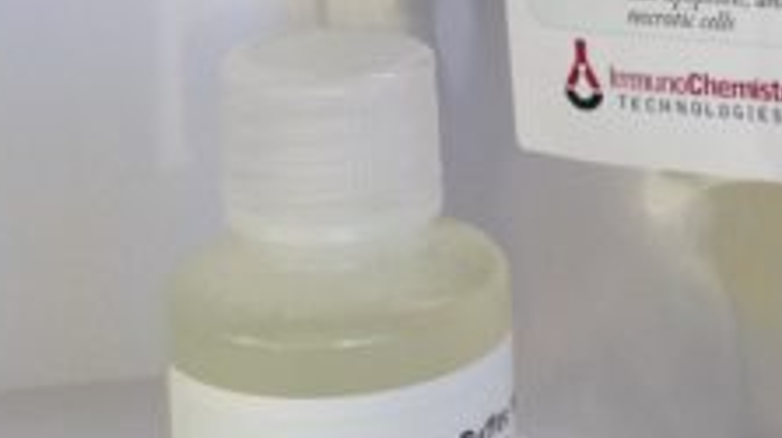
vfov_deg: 9.2
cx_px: 835
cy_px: -119
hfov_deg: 16.2
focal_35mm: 129
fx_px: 2673
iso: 64
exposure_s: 1/120
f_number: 2.4
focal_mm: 4.12
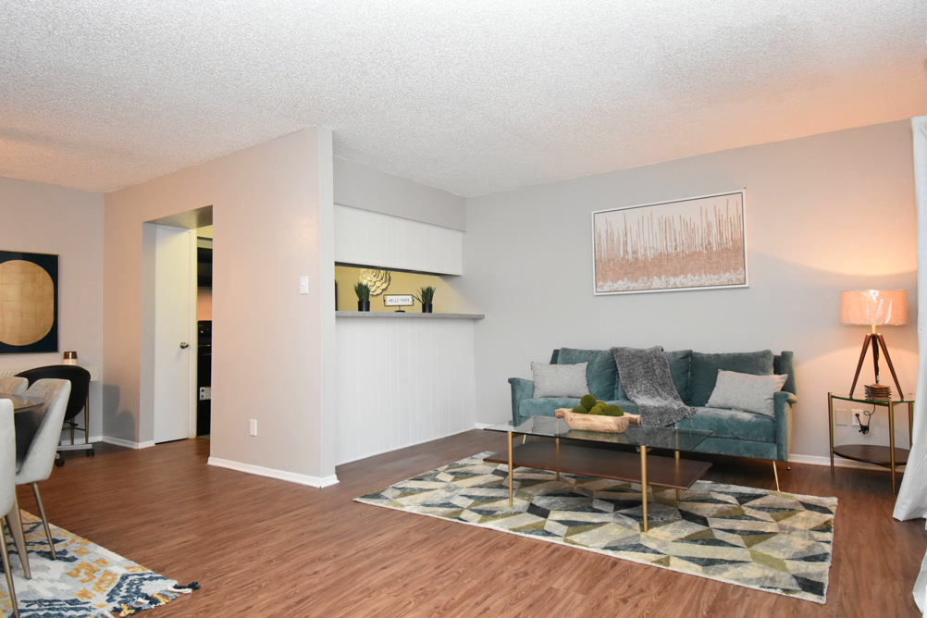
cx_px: 464
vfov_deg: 59.5
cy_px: 309
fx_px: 541
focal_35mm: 21
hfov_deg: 81.2
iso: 3200
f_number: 5
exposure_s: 1/60
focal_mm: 14
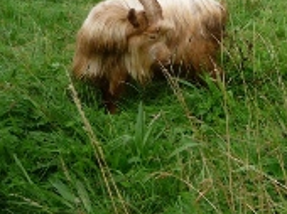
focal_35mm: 74
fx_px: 613
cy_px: -7
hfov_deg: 24.1
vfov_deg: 19.2
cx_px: 341
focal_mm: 4.7
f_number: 3.3
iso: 100
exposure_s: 1/500
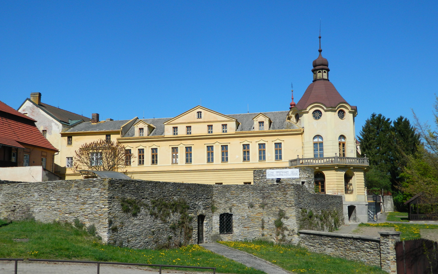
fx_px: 454
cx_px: 223
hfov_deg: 51.5
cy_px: 158
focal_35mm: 38
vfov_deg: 33.5
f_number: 9.4
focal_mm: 6.2
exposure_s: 1/320
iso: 80
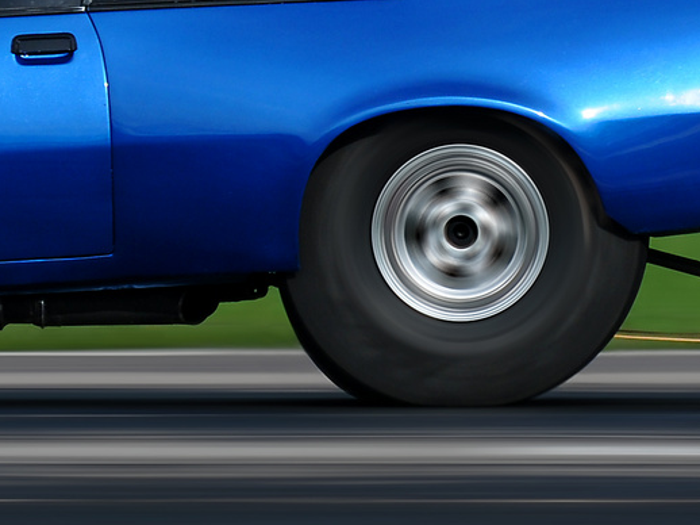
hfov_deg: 2.2
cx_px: -52
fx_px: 18292
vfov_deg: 1.6
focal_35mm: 905
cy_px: 1
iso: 200
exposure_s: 1/640
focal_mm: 200
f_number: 6.3
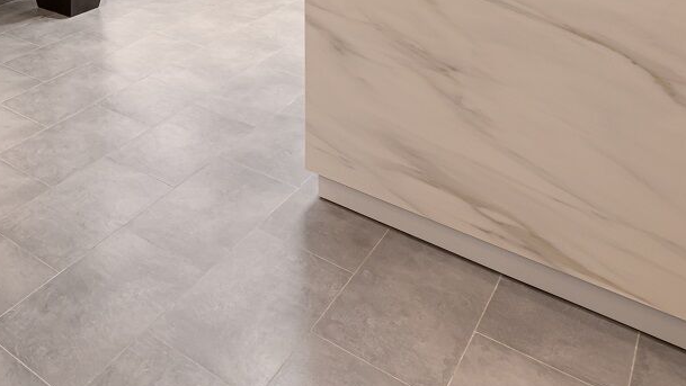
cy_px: -198
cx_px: 15
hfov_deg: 44.6
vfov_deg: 23.9
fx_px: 710
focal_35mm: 39
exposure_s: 1/2.5
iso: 100
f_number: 10
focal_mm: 14
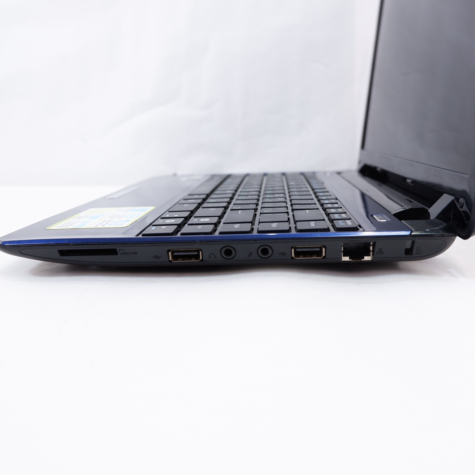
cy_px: 235
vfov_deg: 54.0
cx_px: 271
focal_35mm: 30
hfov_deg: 53.8
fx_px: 466
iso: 200
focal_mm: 15
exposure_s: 1/50
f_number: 4
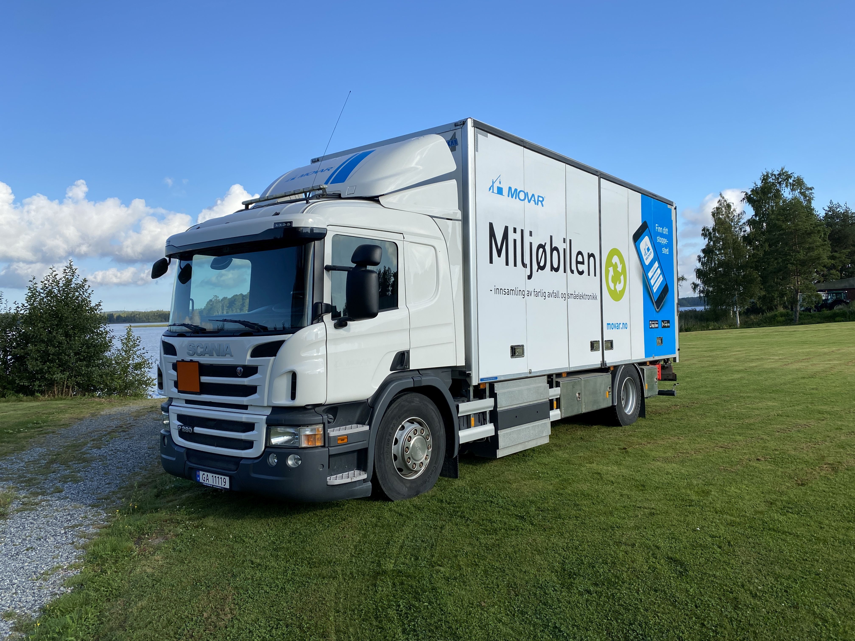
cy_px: 320
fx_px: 642
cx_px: 428
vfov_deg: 53.1
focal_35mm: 26
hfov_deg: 67.3
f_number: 1.8
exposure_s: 1/2222
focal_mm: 4.25
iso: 32
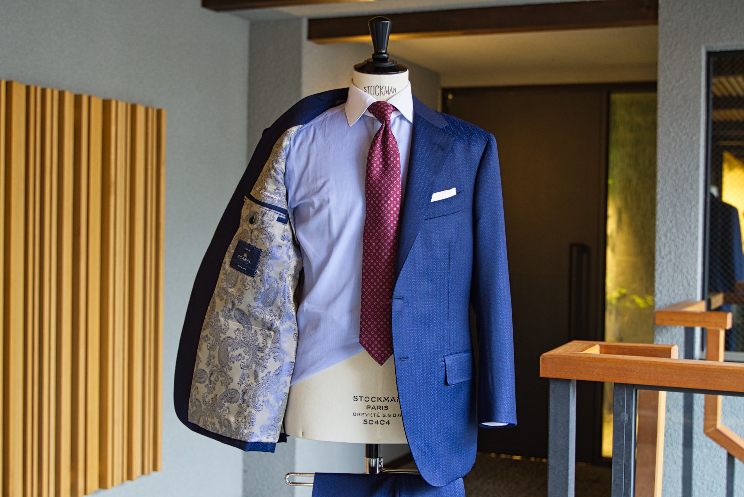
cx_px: 372
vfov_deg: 26.5
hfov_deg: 38.9
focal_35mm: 51
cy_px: 248
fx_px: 1054
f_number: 2.8
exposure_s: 1/20
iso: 500
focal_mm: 34
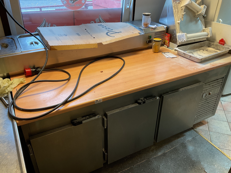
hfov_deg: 61.7
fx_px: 194
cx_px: 116
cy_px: 86
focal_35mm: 29
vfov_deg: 48.2
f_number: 1.8
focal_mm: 3
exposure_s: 1/50
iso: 64
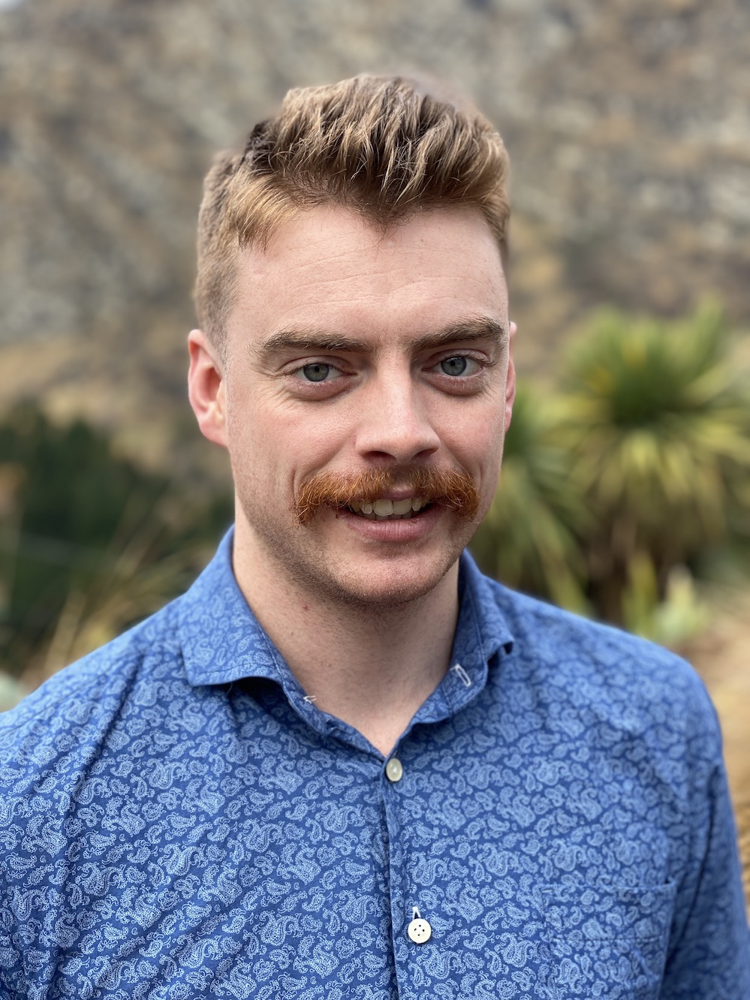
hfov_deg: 28.0
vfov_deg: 36.8
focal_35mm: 52
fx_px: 1502
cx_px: 375
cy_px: 500
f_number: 2
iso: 20
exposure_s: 1/129
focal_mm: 6
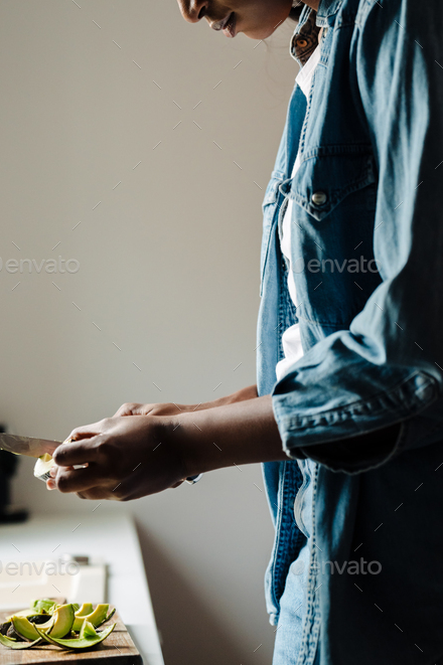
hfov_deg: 19.2
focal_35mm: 71
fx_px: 1312
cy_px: 258
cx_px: 182
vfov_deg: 28.4
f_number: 2.8
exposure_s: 1/160
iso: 1250
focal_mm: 53
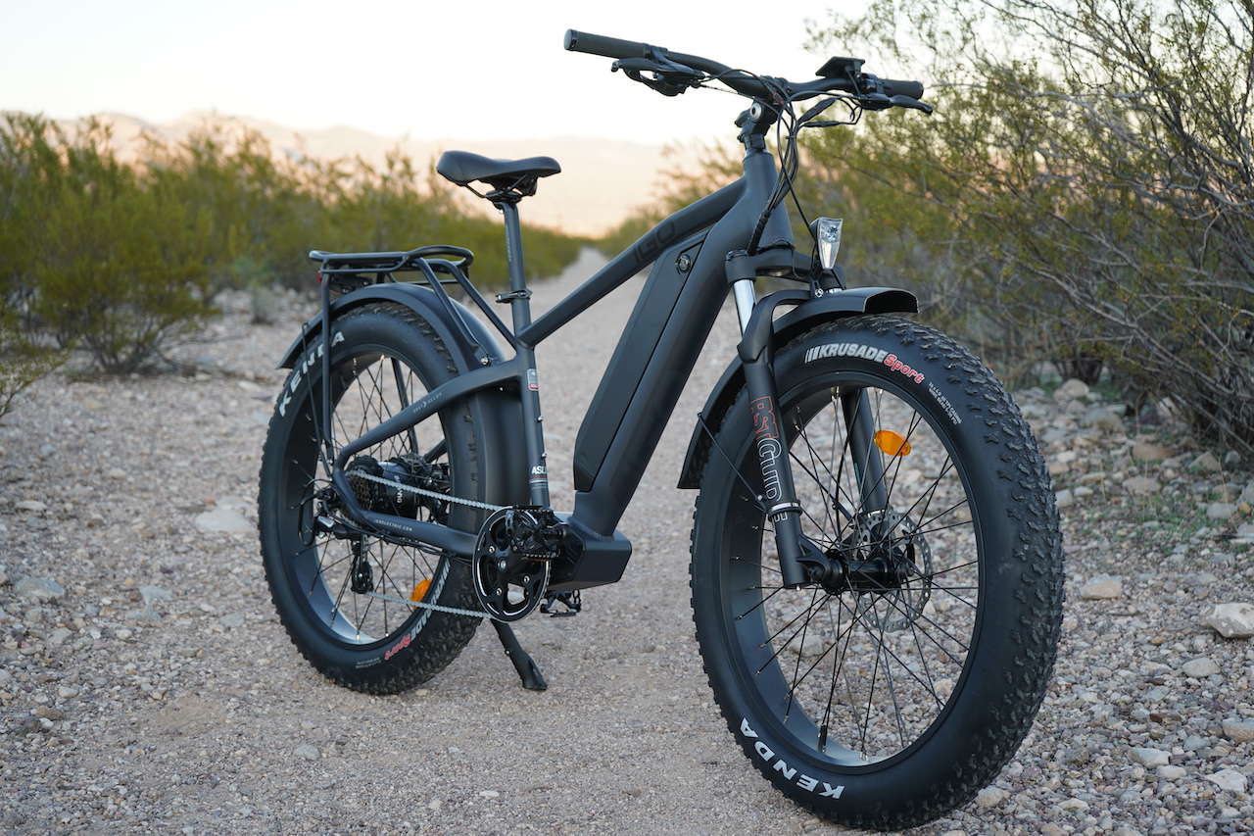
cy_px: 418
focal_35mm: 55
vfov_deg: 24.6
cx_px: 627
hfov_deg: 36.3
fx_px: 1915
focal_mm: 55
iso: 160
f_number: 5
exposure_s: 1/60
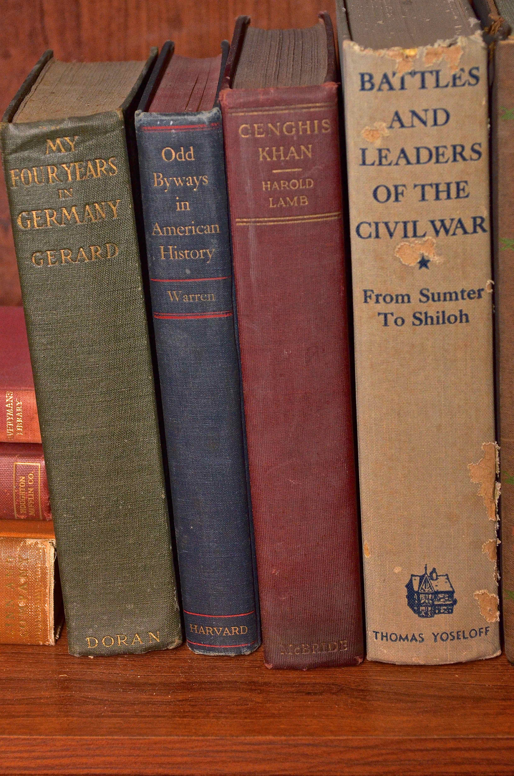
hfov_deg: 12.6
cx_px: 257
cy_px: 388
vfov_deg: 19.0
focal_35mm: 108
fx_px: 2323
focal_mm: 72
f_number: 6.3
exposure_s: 1/160
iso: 800
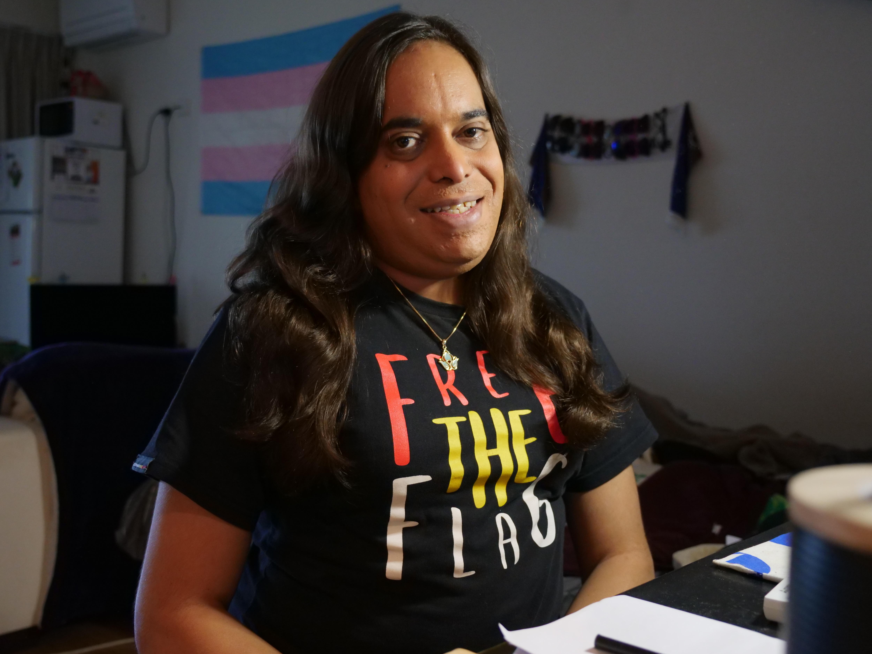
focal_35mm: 38
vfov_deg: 37.7
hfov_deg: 49.0
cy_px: 327
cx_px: 436
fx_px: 957
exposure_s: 1/60
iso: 1600
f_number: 2.8
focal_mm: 19
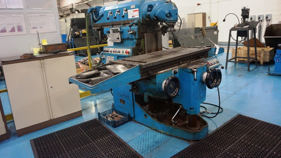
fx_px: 194
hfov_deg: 71.9
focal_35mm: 26
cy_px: 70
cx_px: 138
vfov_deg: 44.3
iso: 2000
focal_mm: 16
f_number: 3.5
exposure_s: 1/160
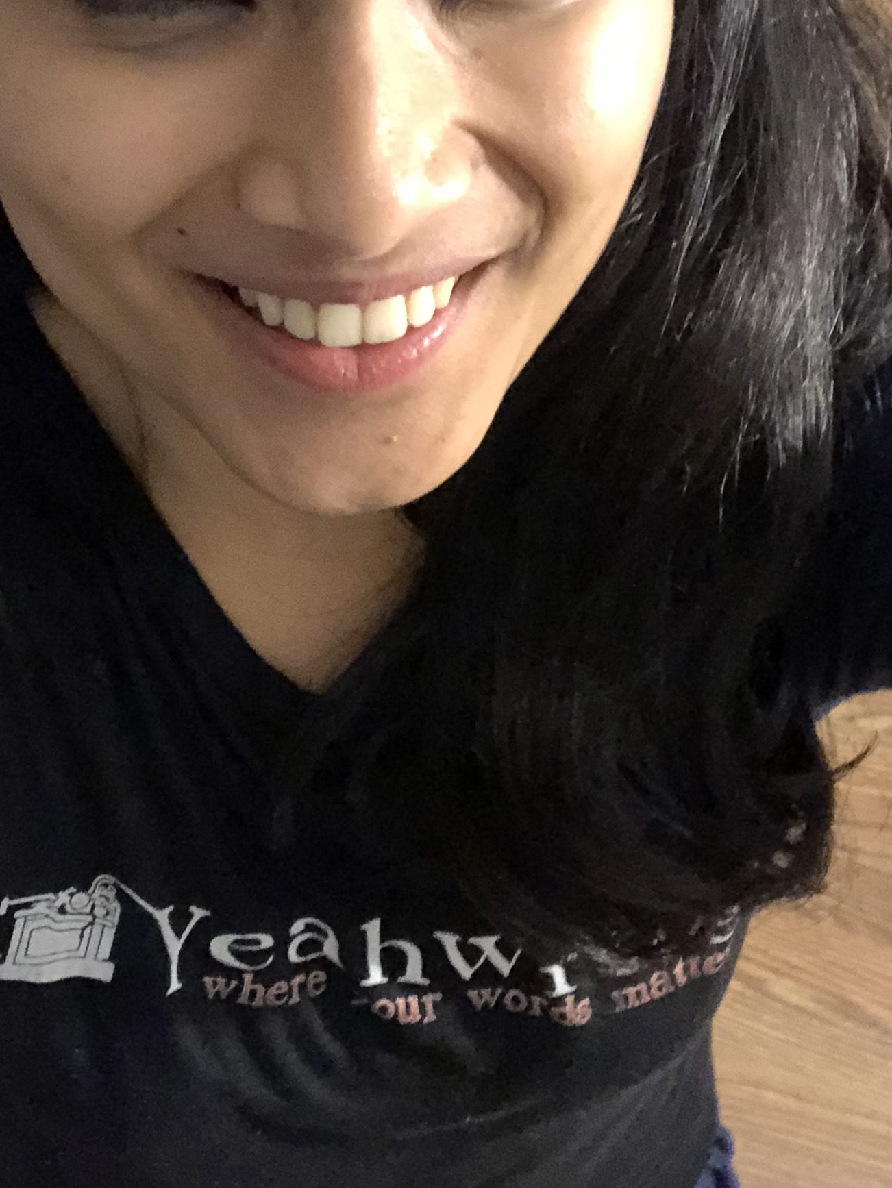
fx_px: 1957
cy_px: 552
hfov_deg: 25.6
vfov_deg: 33.8
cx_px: 303
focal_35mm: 57
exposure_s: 1/30
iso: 500
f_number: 2.2
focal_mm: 2.87
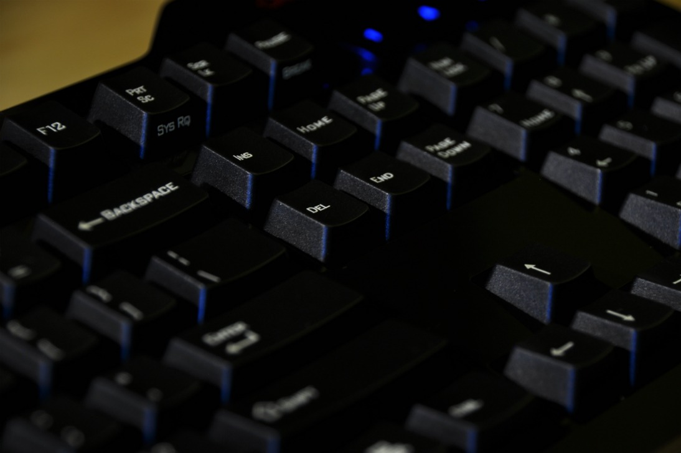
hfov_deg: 12.5
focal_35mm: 165
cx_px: 340
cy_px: 226
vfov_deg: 8.3
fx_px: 3118
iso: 200
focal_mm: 110
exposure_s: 1/2.5
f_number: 5.6
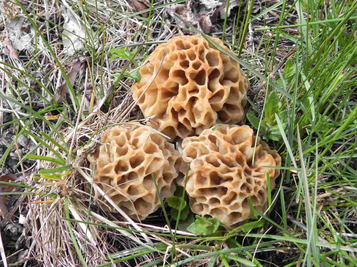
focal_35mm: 41
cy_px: 134
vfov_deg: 35.1
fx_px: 423
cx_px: 178
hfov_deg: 45.8
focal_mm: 7.3
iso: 160
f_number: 5
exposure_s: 1/218
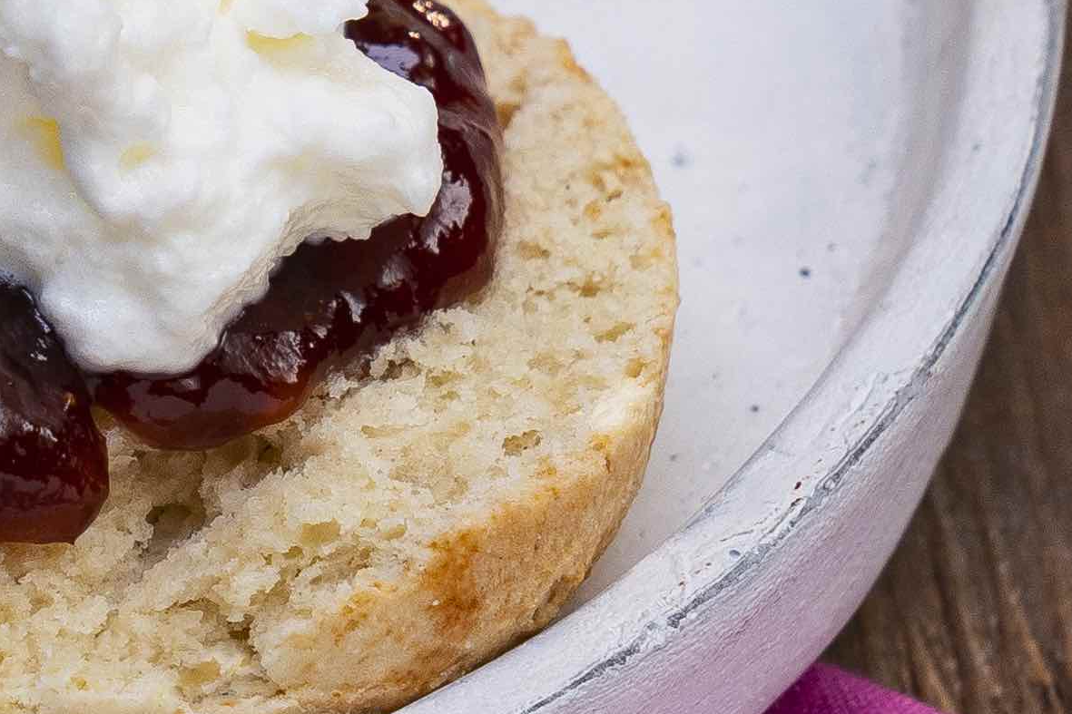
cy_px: -48
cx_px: -430
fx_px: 10420
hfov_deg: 5.8
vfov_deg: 3.9
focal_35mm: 350
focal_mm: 70
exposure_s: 1/200
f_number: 6.3
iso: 400
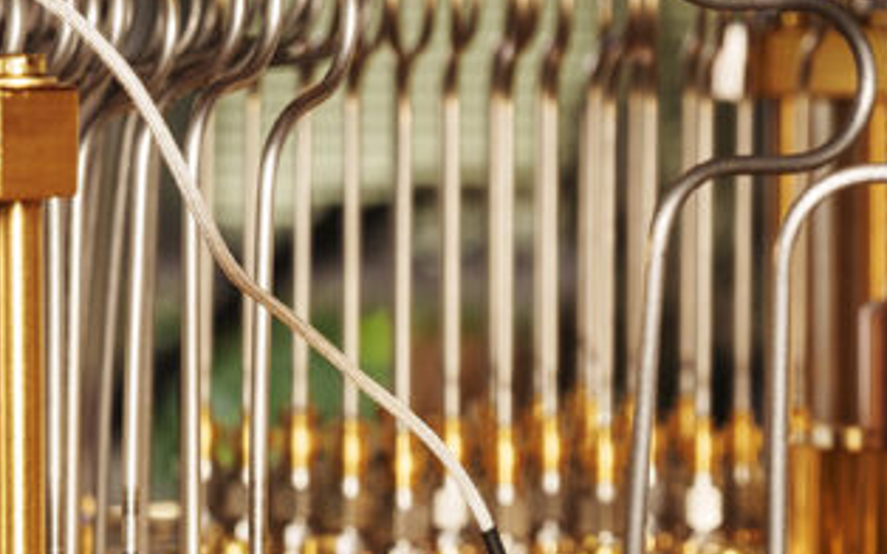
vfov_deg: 5.5
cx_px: 1229
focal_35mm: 239
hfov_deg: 8.6
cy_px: -37
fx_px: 5775
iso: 320
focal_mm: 48
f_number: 7.1
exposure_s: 1/100
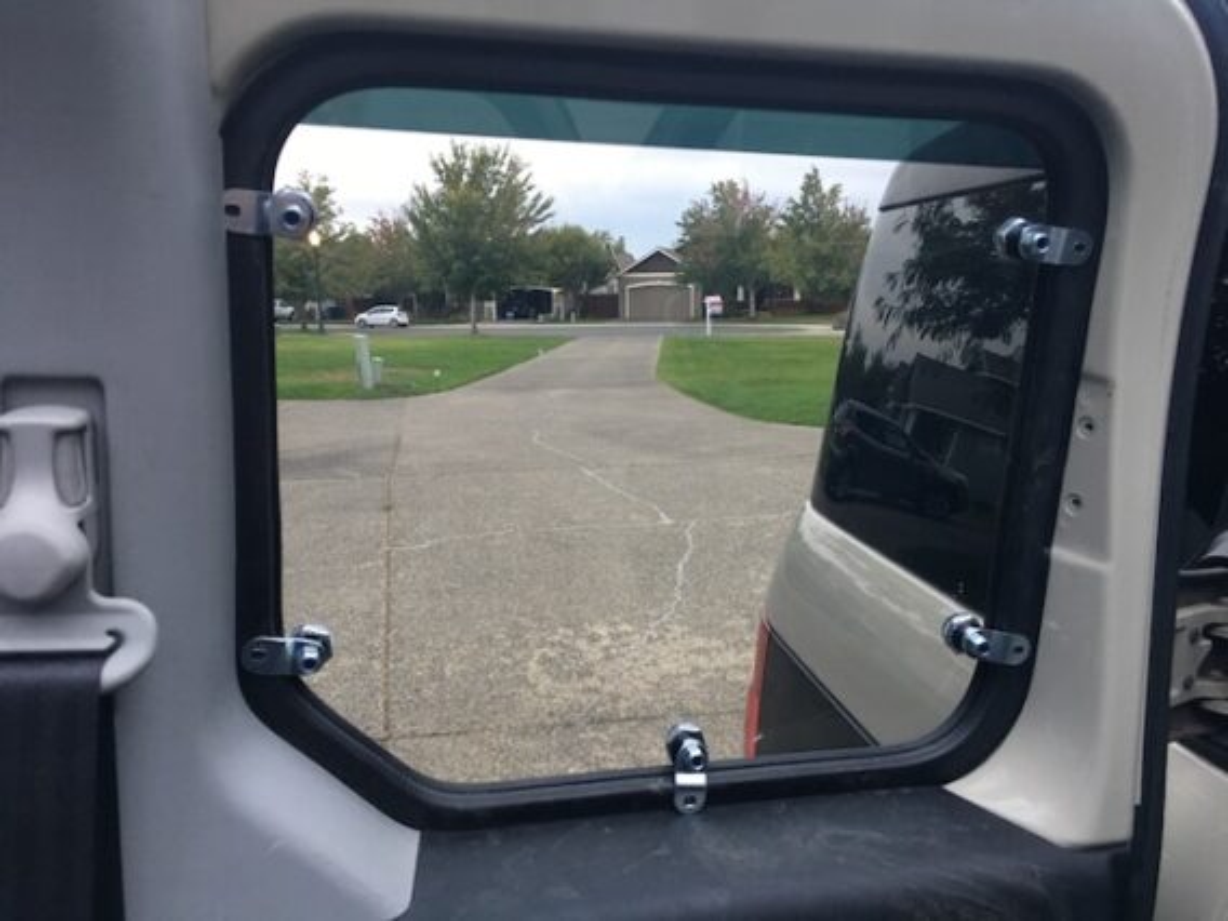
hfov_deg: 61.7
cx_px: 614
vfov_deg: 48.2
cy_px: 460
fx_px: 1029
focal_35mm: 29
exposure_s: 1/15
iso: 50
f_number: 2.2
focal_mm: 4.15
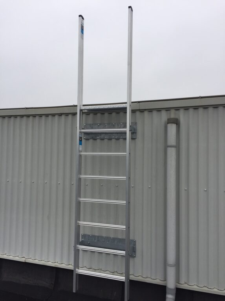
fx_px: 251
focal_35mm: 29
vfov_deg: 61.7
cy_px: 150
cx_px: 112
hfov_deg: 48.2
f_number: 2.2
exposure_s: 1/200
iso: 32
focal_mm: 4.15
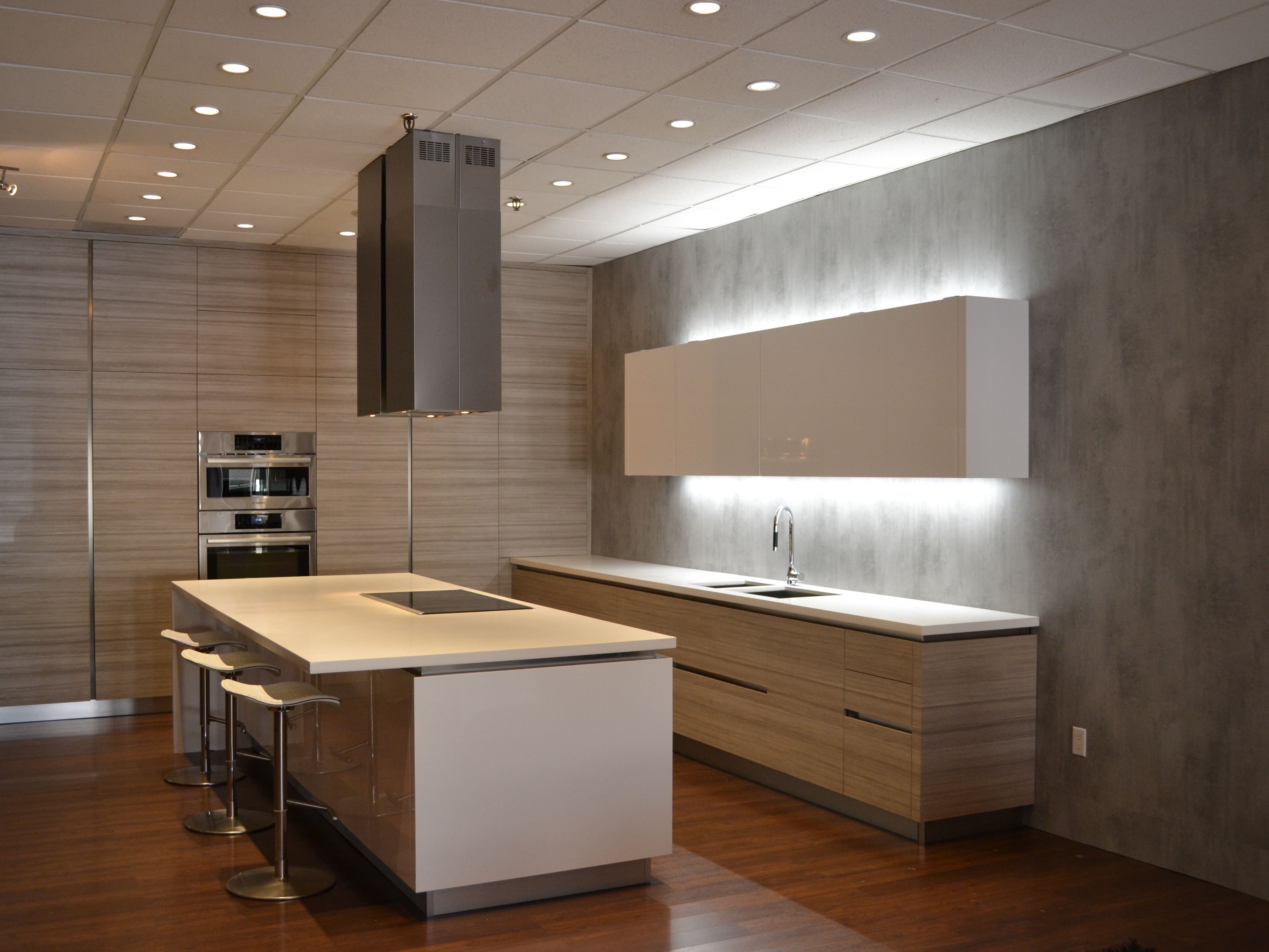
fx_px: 1320
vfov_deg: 39.7
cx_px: 608
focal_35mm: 36
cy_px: 476
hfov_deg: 51.3
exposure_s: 1/60
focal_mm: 22
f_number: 3.8
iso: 800
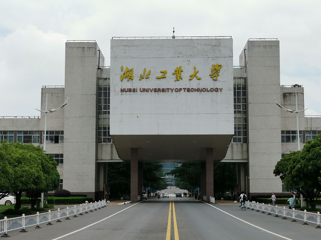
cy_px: 120
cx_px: 160
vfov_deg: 22.3
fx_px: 612
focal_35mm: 66
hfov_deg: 29.4
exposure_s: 1/2545
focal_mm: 5.58
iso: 50
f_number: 1.8
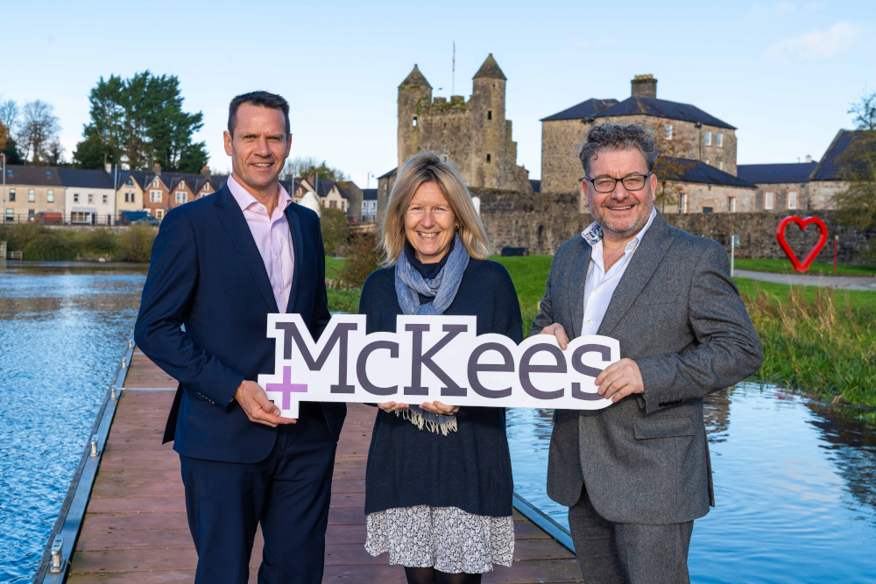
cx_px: 438
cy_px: 292
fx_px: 1265
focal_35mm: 52
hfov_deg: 38.2
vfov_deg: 26.0
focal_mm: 52
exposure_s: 1/640
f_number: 8
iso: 400
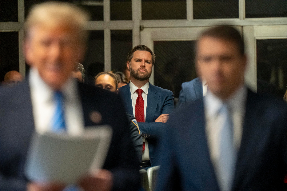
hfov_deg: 5.2
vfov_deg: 3.4
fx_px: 3189
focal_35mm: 400
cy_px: 96
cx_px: 144
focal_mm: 400
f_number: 5.6
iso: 6400
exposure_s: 1/60
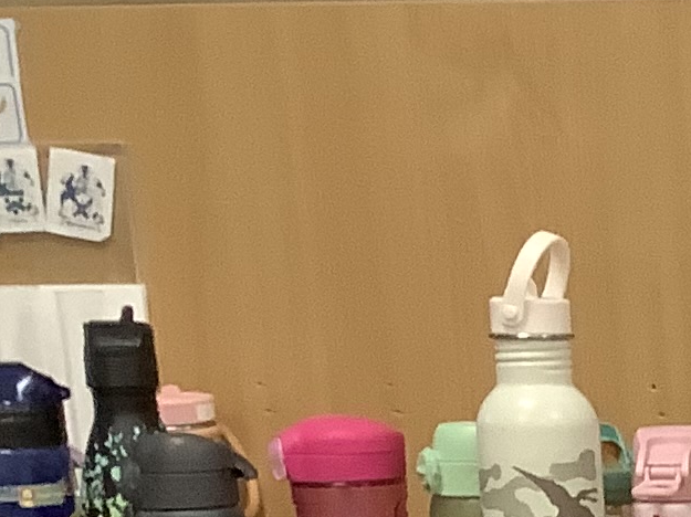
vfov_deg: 8.8
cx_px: 1748
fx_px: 3232
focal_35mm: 162
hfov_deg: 10.3
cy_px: 887
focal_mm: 3.3
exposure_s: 1/60
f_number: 2.4
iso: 160
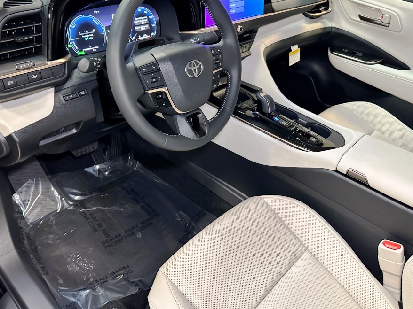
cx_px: 189
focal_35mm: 28
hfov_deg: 63.4
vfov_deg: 49.6
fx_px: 334
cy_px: 134
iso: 800
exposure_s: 1/60
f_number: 1.78
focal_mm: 6.86
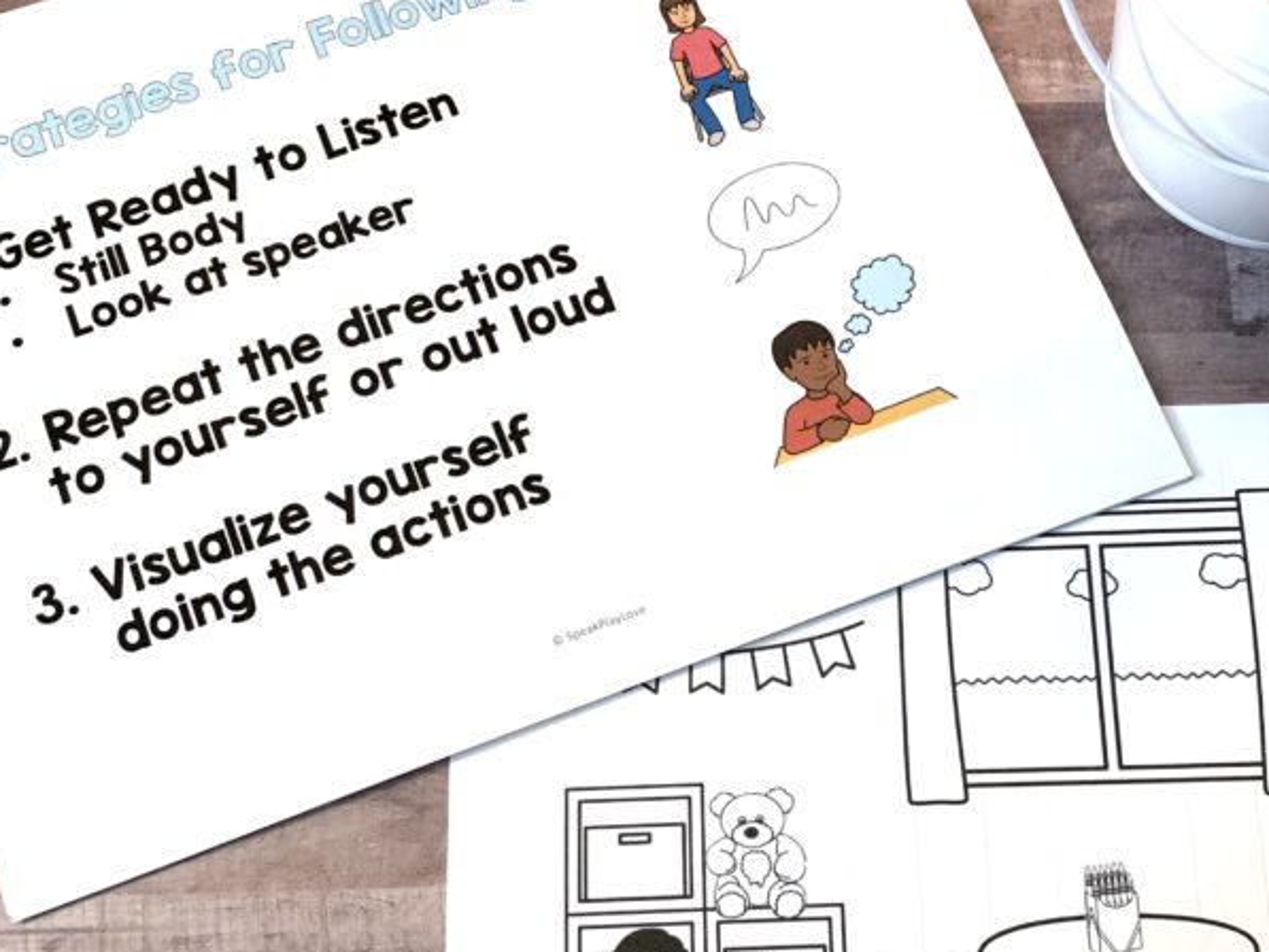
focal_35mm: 48
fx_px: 1760
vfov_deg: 30.0
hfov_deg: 39.4
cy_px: 661
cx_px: 774
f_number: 1.8
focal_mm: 3.99
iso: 25
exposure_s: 1/30
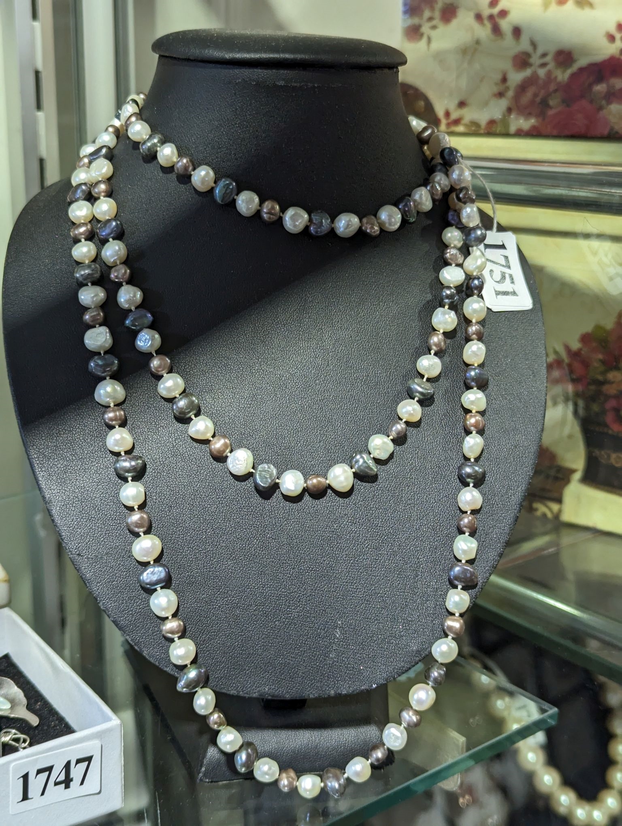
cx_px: 311
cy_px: 413
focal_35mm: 48
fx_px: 1147
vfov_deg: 39.6
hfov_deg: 30.3
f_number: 1.85
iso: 196
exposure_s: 1/99.9
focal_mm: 6.81
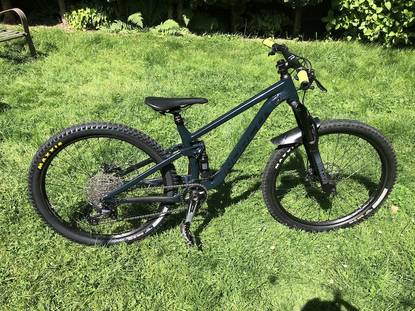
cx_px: 208
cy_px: 156
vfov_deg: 49.7
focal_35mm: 28
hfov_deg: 63.4
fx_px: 336
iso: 20
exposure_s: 1/759
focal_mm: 3.99
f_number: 1.8
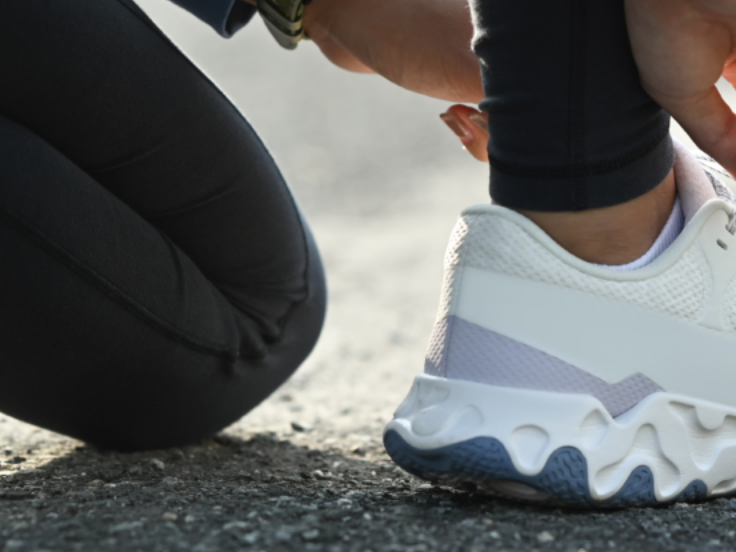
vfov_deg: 6.7
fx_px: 4720
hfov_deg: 8.9
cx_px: 435
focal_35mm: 222
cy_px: -20
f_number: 2.8
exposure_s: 1/1250
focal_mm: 85
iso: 125
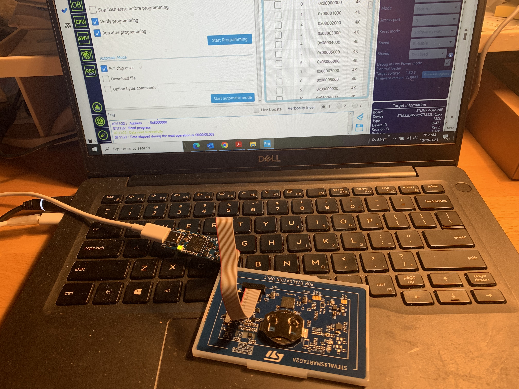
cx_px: 260
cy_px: 194
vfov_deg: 53.1
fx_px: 390
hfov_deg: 67.3
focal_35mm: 26
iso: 64
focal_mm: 4.25
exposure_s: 1/60
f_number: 1.8
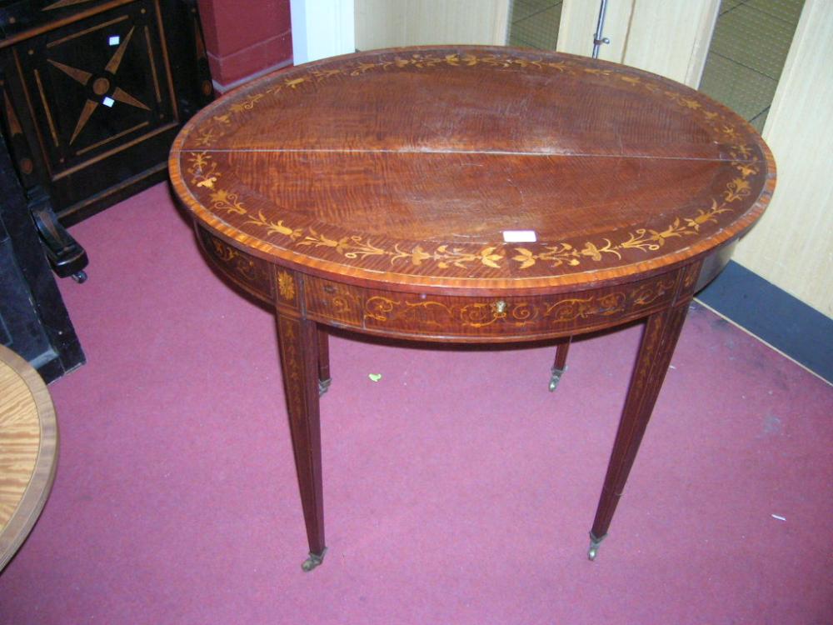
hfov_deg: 54.0
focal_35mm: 34
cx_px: 416
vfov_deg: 41.8
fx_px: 818
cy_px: 312
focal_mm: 5.7
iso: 200
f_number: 2.9
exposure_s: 1/60.1
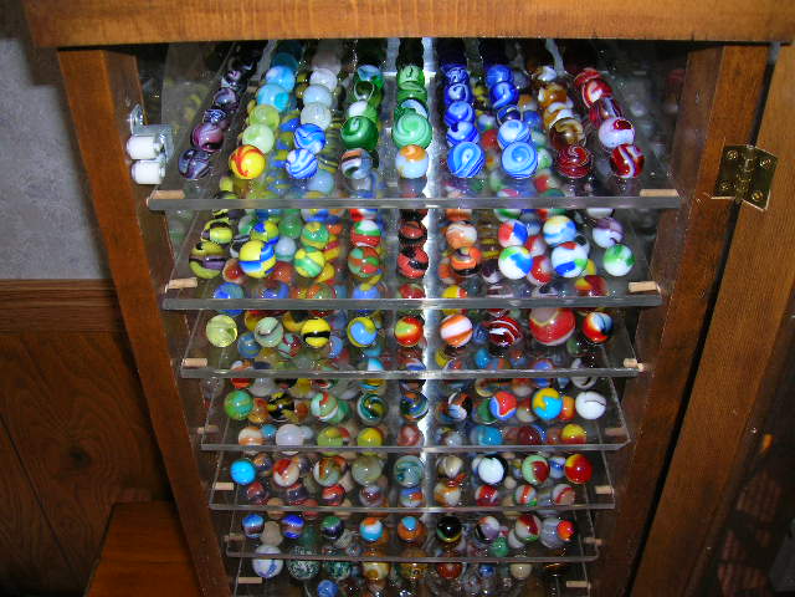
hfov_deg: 54.0
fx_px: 781
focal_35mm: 34
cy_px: 298
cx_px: 398
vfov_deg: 41.8
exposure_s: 1/60.1
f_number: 2.9
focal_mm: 5.7
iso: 50
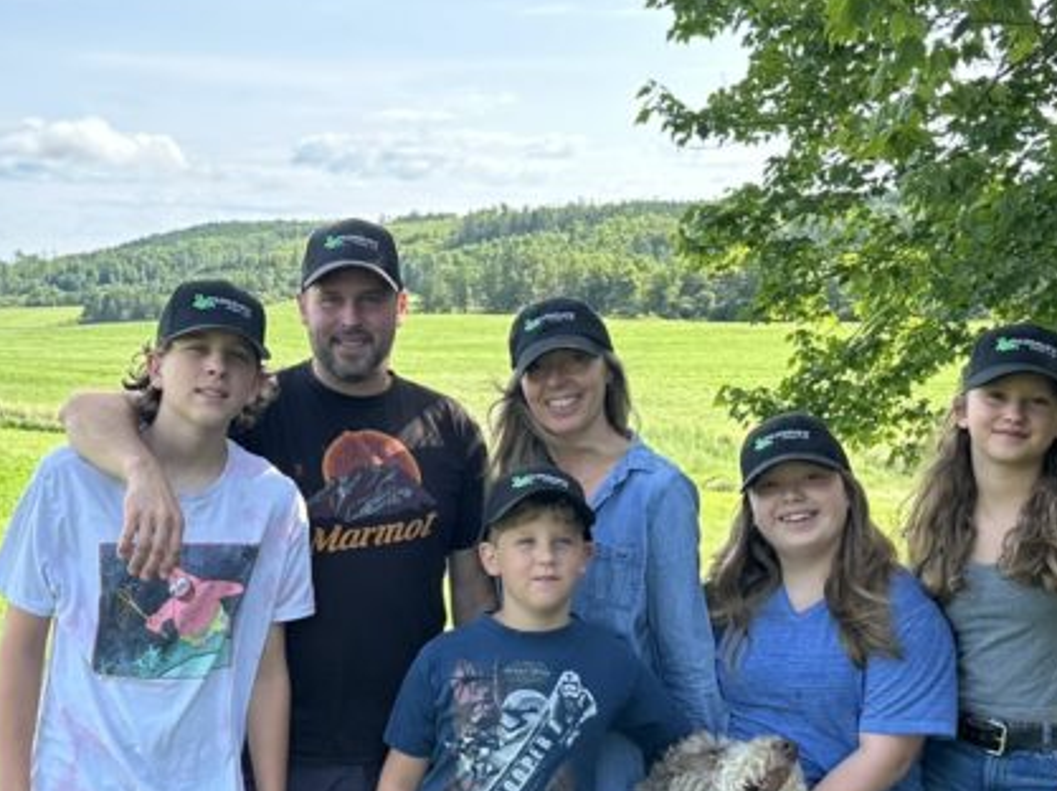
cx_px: 383
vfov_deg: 24.5
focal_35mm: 59
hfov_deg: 32.5
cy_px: 578
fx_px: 1800
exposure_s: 1/1587
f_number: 1.78
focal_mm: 6.86
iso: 80
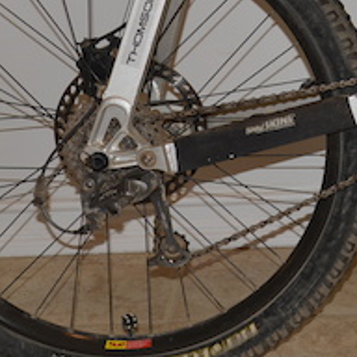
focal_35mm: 110
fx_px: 1283
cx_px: 534
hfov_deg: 14.7
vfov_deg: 15.4
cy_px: -39
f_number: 5.6
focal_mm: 31
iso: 200
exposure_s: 1/30
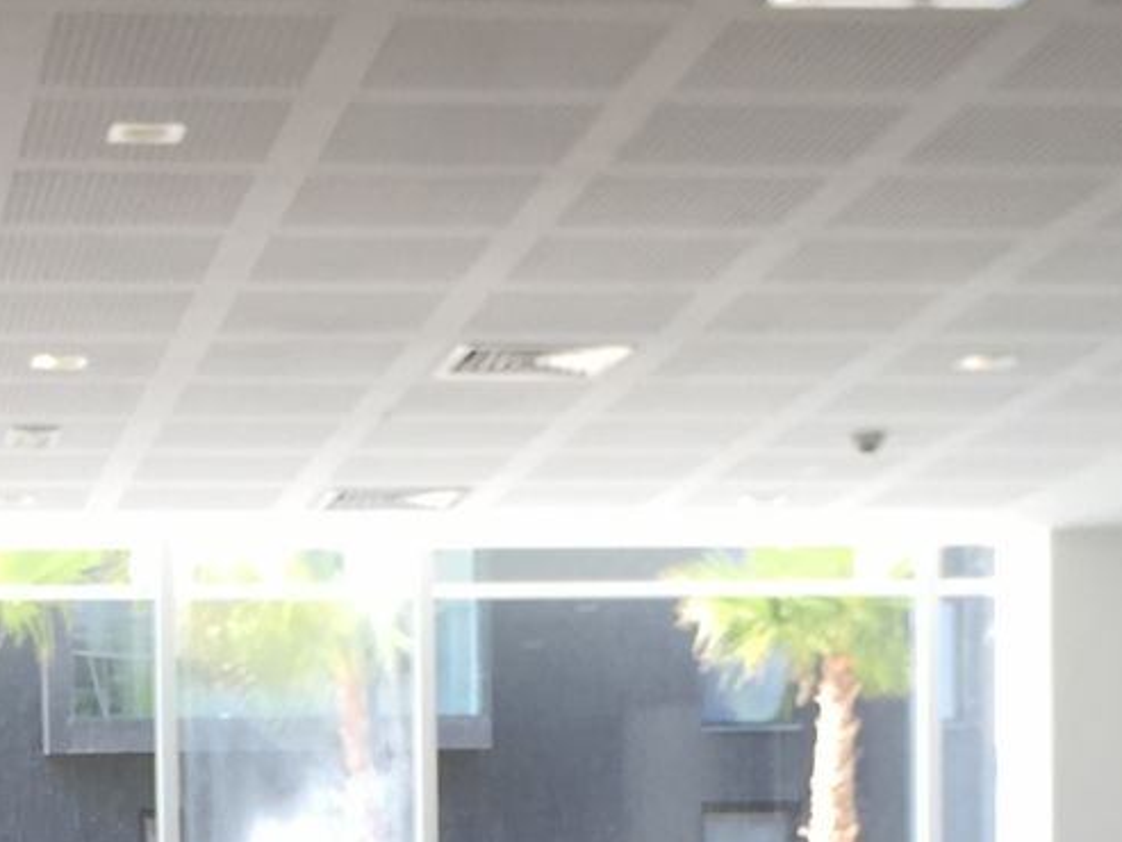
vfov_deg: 11.9
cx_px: 200
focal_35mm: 120
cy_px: 1225
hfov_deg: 16.3
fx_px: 3890
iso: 32
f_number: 2.2
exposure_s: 1/128
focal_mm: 4.15
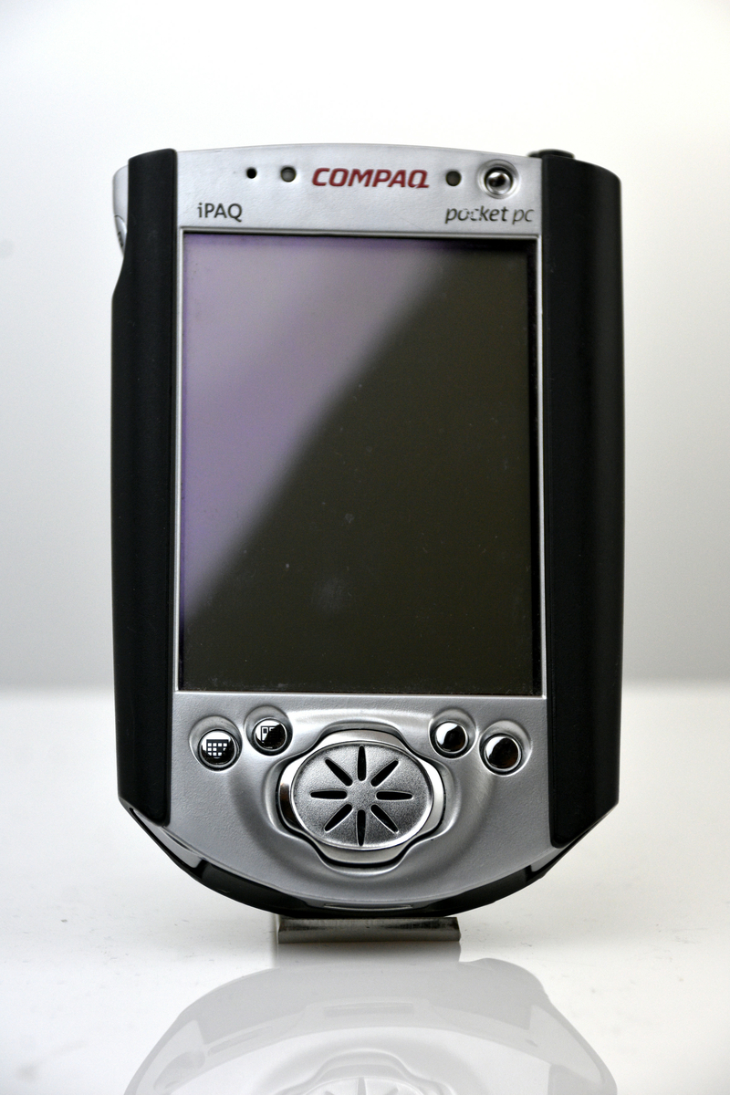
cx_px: 365
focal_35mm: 128
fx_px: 3878
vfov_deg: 16.1
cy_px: 548
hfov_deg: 10.8
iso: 800
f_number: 6.3
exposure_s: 1/640
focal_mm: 85
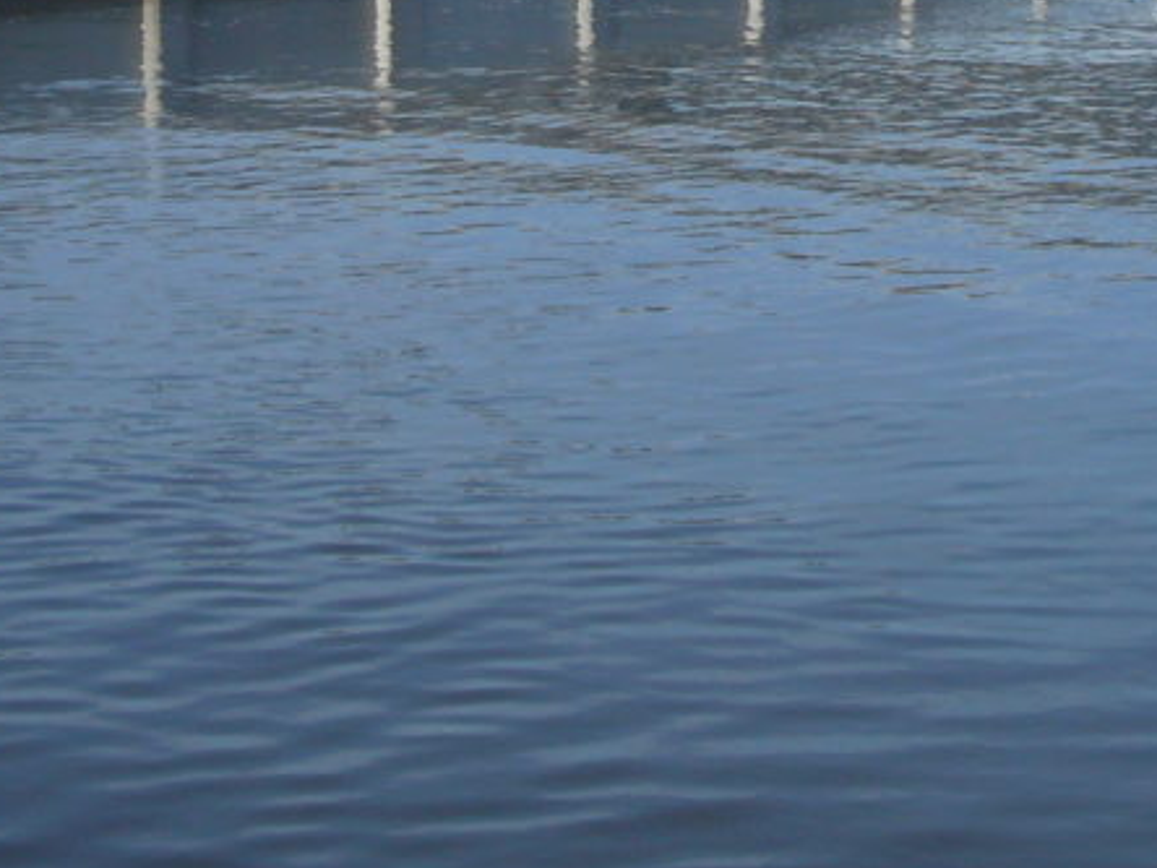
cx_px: 964
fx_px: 3777
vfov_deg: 12.9
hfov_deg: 17.2
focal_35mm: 113
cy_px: -18
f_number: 7.1
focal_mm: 8.1
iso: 80
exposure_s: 1/200
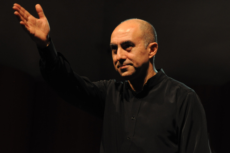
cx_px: 115
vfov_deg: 9.6
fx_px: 909
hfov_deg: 14.4
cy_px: 76
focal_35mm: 142
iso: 1600
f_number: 5.6
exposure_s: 1/60
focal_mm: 95
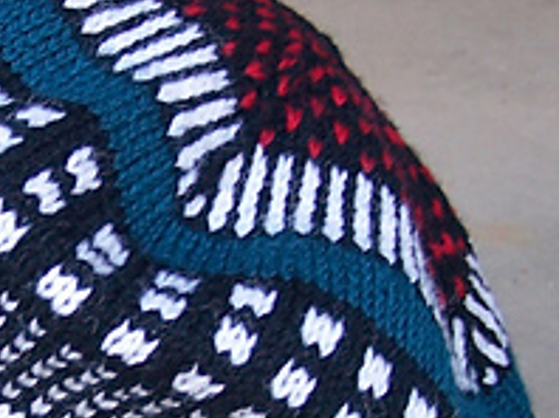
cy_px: 424
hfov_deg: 15.8
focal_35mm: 123
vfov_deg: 11.9
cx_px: 20
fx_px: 1984
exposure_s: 1/30
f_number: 2.8
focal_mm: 6.3
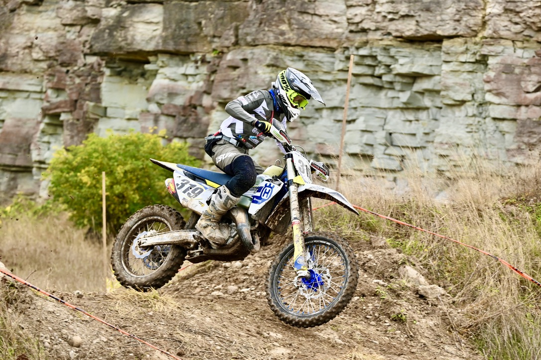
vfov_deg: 19.4
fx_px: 1051
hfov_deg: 28.9
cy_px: 180
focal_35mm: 70
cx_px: 270
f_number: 2.8
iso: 500
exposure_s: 1/1000
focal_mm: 70
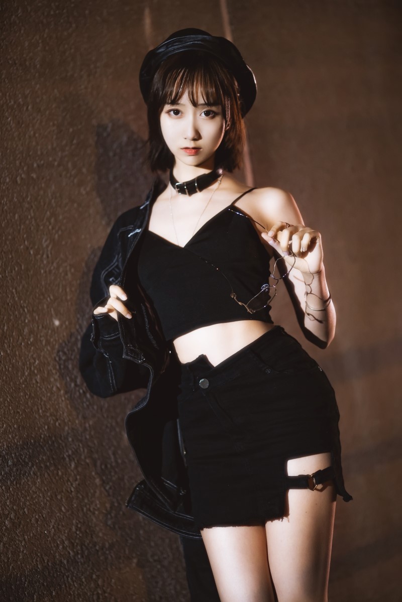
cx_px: 201
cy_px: 301
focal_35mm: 135
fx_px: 2260
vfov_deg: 15.2
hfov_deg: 10.2
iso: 1600
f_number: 2
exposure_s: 1/100
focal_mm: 135
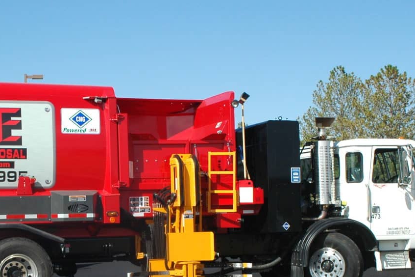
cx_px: 107
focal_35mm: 87
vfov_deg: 15.6
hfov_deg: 23.2
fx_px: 1002
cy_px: 195
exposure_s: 1/250
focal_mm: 32
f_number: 10
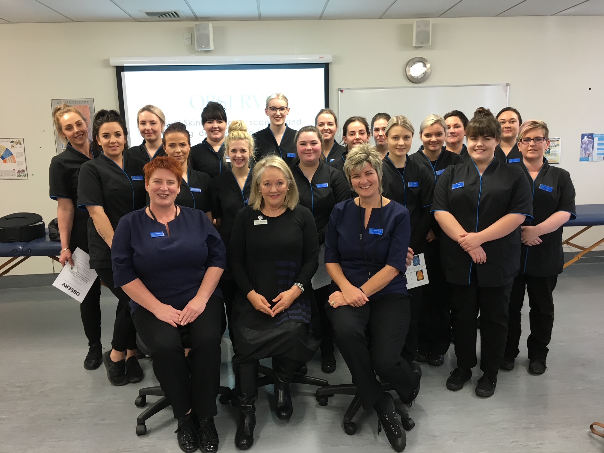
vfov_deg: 48.2
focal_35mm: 29
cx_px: 302
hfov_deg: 61.7
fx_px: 506
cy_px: 226
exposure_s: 1/33
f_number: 2.2
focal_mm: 4.15
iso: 100
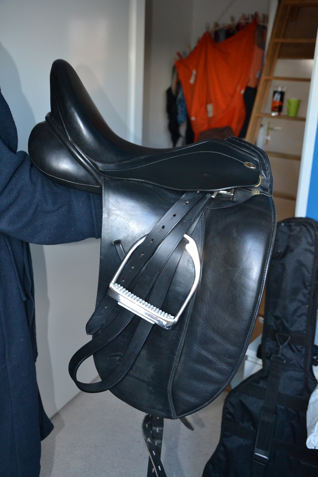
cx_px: 159
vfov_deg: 46.4
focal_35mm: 42
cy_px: 238
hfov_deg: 31.9
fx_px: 556
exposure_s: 1/60
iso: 1100
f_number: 4
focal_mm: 28
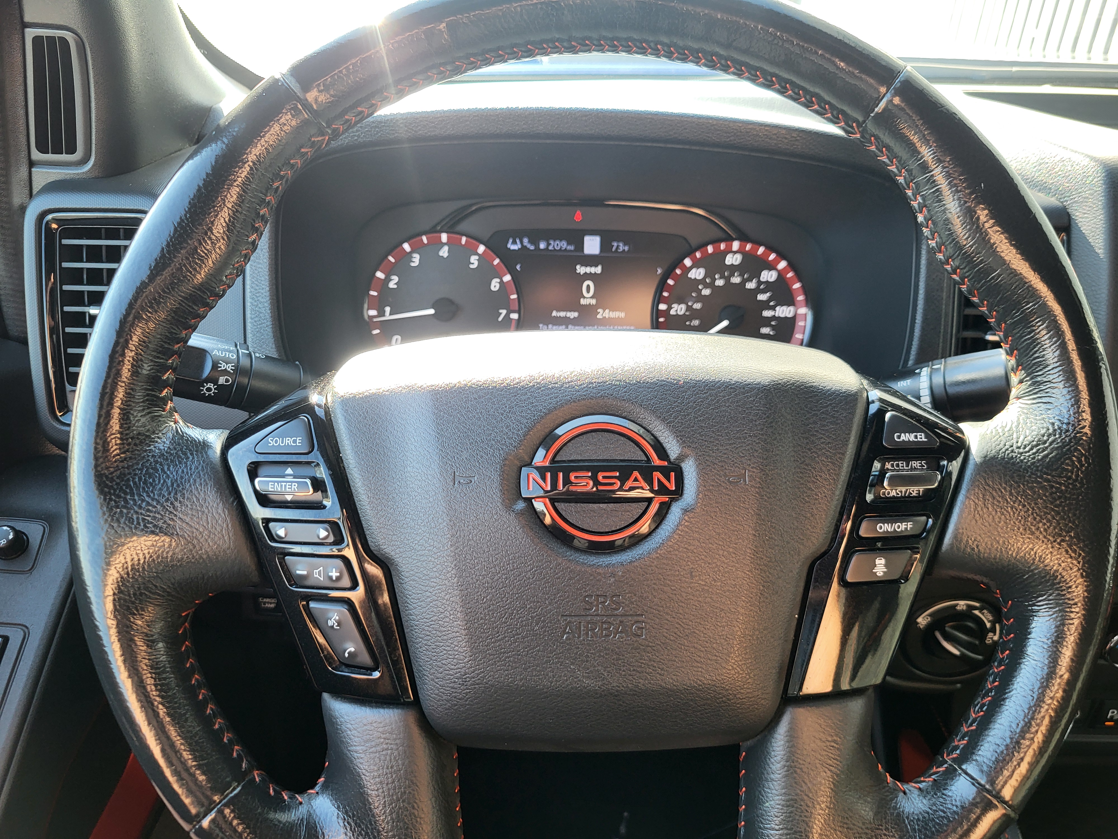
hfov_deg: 67.3
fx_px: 840
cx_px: 559
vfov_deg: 53.1
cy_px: 420
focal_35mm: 26
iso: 80
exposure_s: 1/120
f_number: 1.8
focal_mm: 5.4
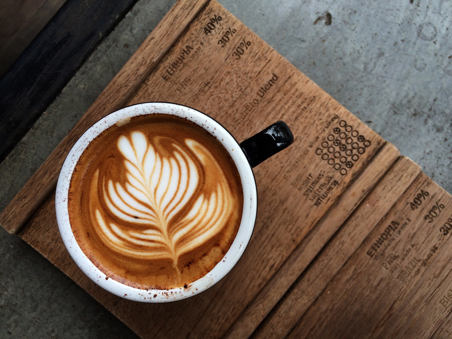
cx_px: 226
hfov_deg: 61.7
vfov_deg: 48.2
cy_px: 170
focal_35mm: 29
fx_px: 379
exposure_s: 1/233
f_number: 2.2
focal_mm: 4.2
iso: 32
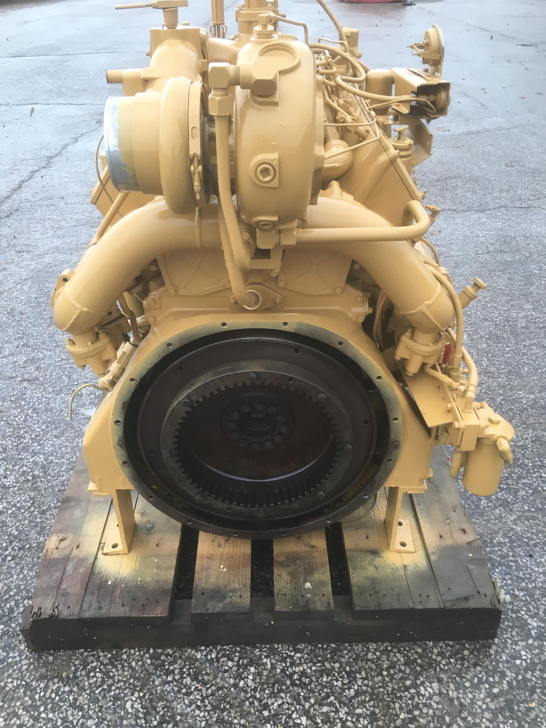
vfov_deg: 61.7
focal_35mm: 29
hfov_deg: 48.2
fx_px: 610
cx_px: 273
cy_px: 364
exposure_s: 1/33
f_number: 2.2
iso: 32
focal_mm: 4.15
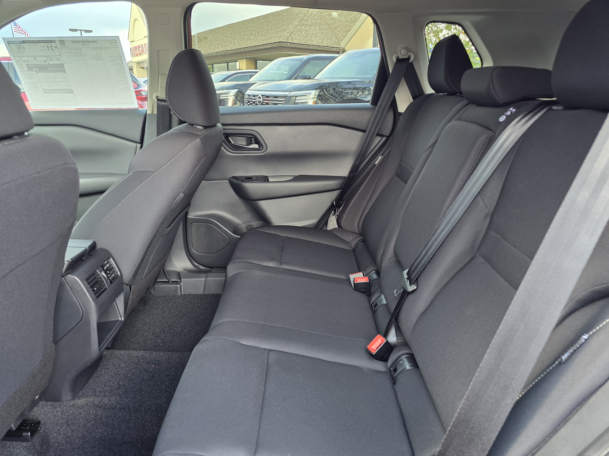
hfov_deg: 73.9
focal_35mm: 23
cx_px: 304
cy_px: 228
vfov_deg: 58.9
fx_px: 405
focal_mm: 6.3
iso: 160
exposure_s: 1/120
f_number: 1.7
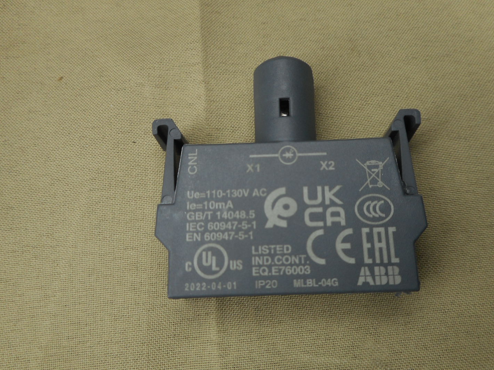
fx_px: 399
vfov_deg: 49.7
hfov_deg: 63.3
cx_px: 273
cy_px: 192
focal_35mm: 28
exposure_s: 1/500
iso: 80
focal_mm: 4.5
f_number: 3.7
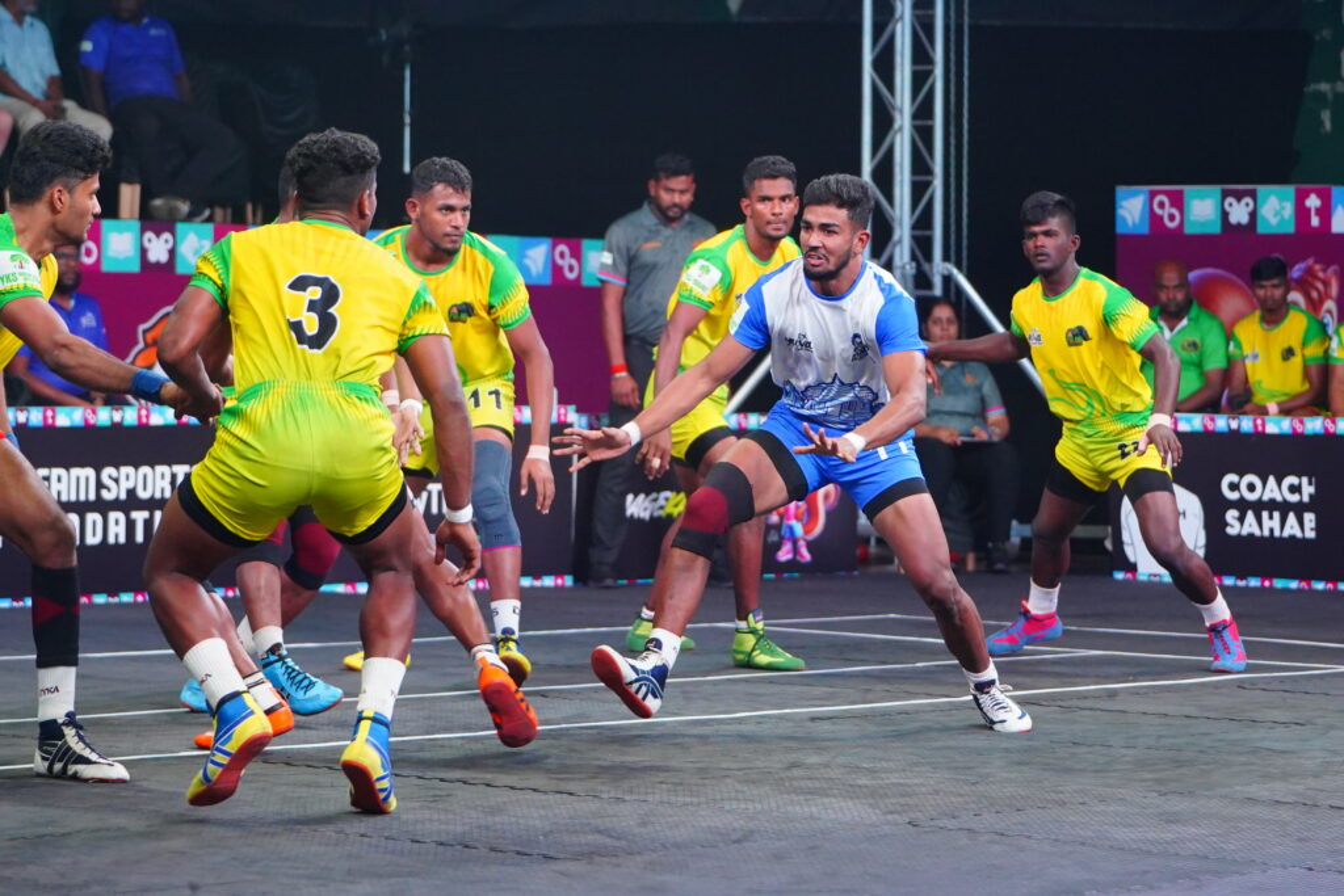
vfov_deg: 11.1
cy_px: 448
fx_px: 4592
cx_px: 672
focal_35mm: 123
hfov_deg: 16.7
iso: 3200
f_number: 2.8
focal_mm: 82
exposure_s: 1/1000
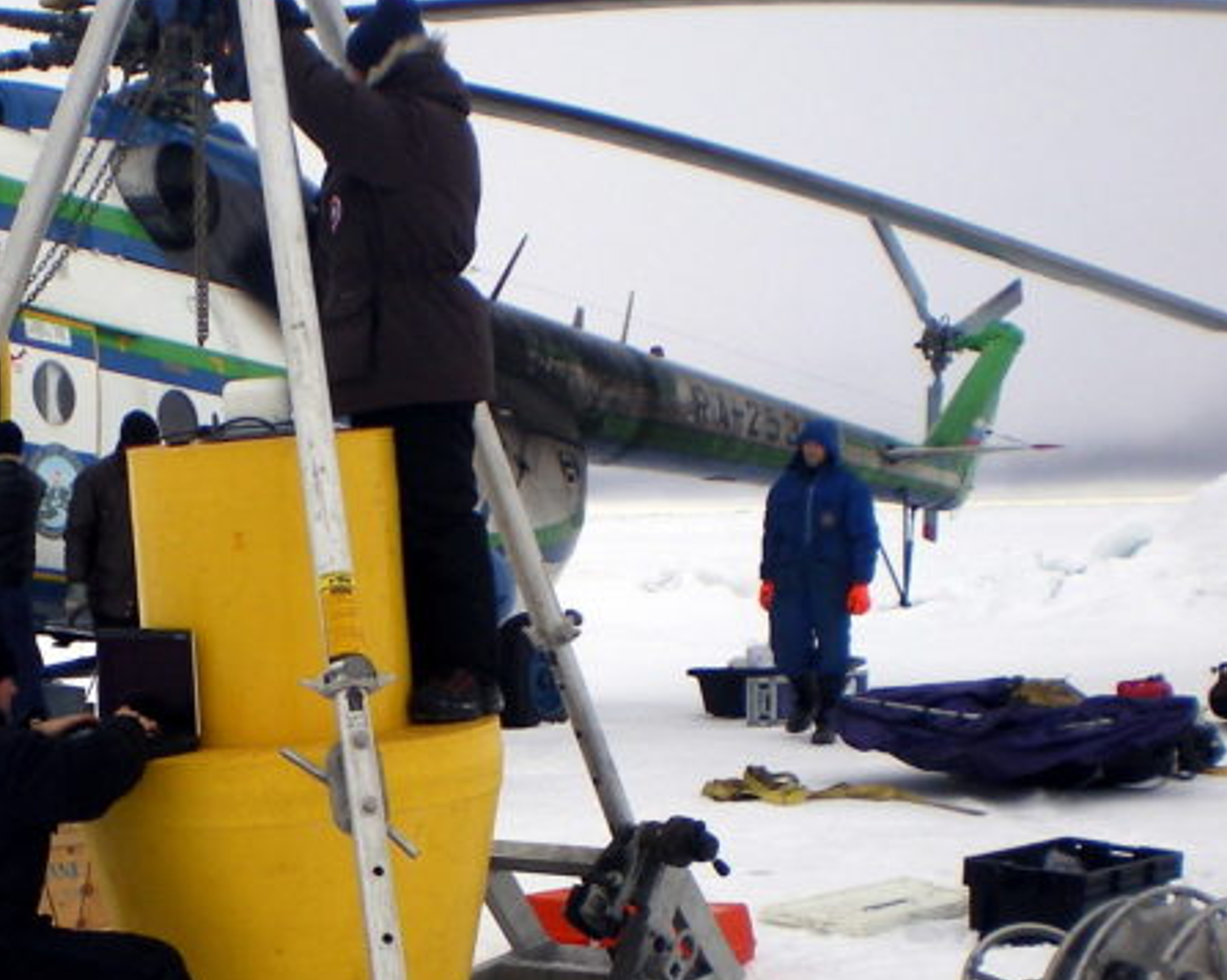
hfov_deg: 22.0
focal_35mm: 85
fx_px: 3085
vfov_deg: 17.9
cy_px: 730
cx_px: 121
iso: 64
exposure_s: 1/160
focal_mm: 6.3
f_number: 4.6
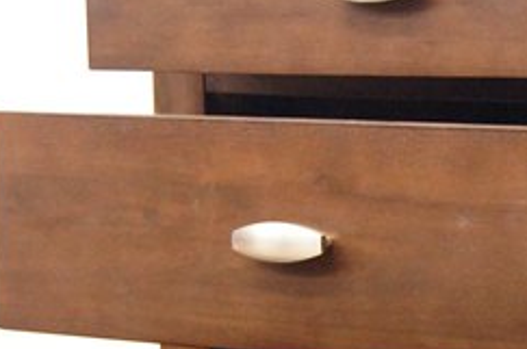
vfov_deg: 7.9
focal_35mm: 173
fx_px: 2522
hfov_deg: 11.7
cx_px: 612
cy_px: 359
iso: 1600
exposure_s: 1/50
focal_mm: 35
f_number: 5
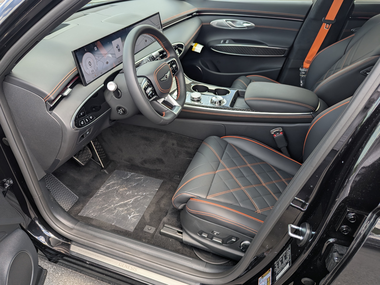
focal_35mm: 24
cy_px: 142
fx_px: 263
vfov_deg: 56.8
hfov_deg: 71.6
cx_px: 190
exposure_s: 1/213
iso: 38
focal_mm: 6.81
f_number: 1.85
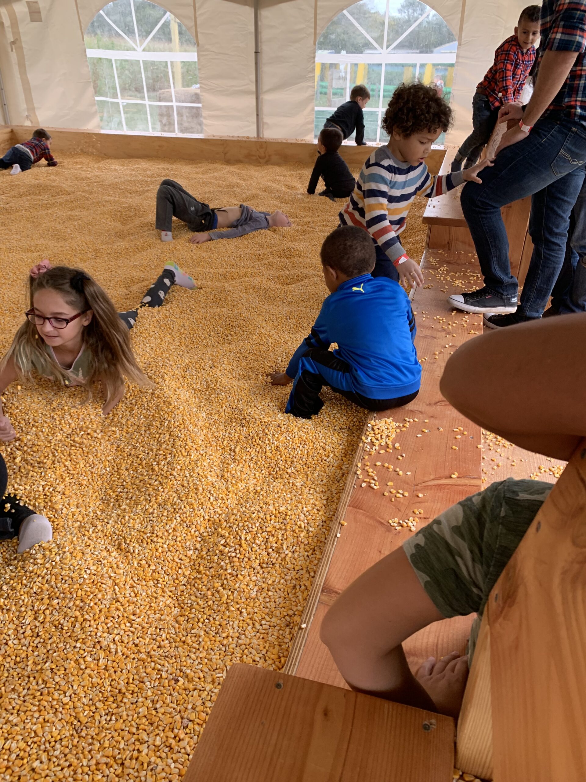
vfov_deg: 67.3
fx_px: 587
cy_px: 391
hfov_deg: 53.1
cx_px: 293
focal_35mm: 26
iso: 64
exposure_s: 1/121
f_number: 1.8
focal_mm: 4.25
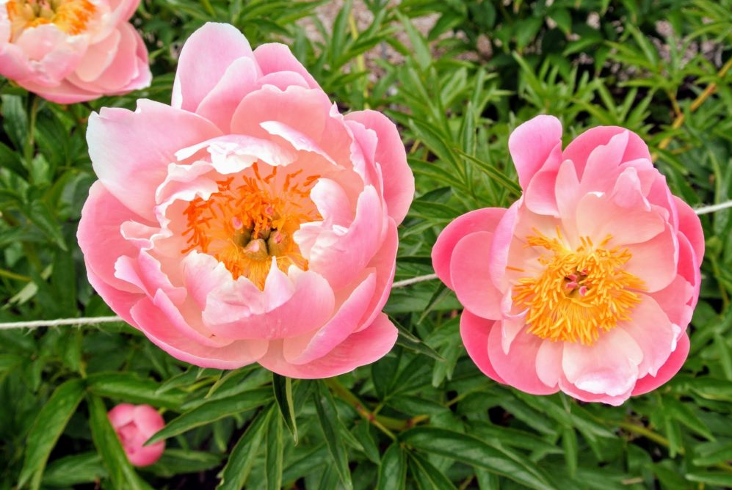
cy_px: 242
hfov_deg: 50.6
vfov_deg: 35.2
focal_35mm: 38
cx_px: 370
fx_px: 774
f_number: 5
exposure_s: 1/400
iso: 100
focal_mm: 14
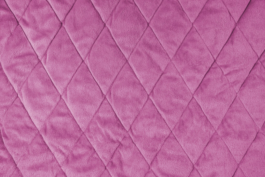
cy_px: 88
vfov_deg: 19.5
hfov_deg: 28.8
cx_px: 132
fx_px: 515
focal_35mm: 70
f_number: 9
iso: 100
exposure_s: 1/125
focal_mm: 70
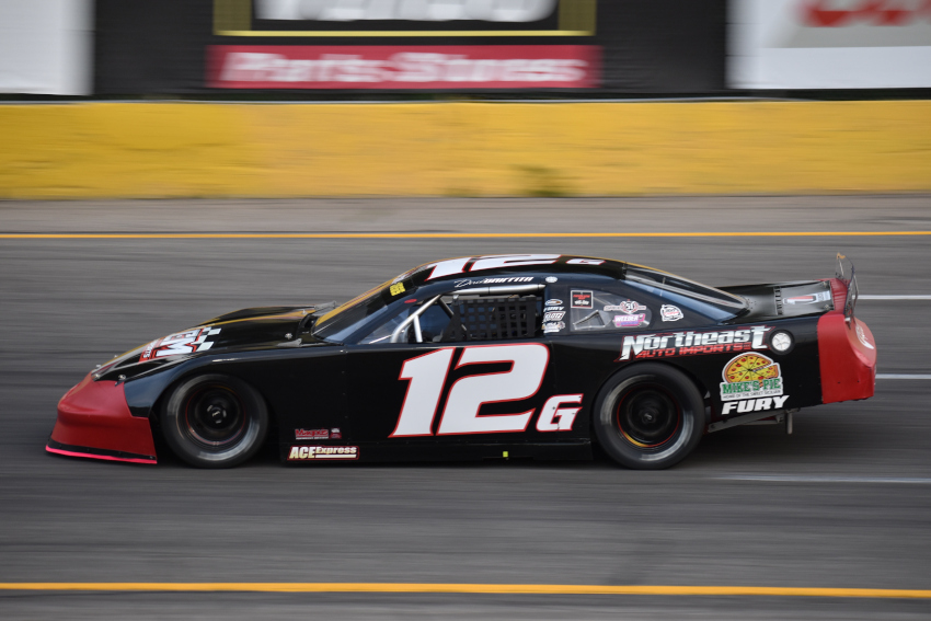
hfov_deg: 14.4
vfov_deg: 9.6
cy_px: 310
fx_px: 3686
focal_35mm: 142
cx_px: 466
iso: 400
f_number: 4.8
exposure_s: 1/160
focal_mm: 95
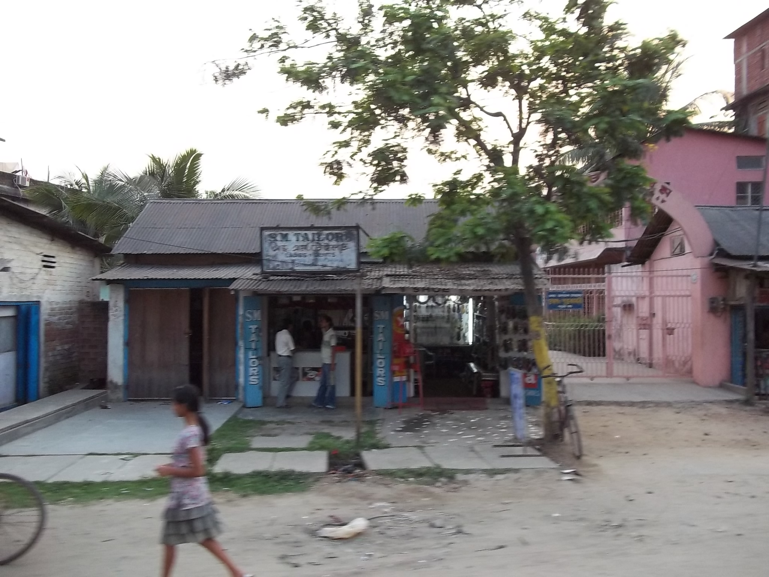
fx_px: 711
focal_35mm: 32
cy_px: 288
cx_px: 384
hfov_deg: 56.8
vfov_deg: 44.2
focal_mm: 5.7
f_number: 2.9
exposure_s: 1/125
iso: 155
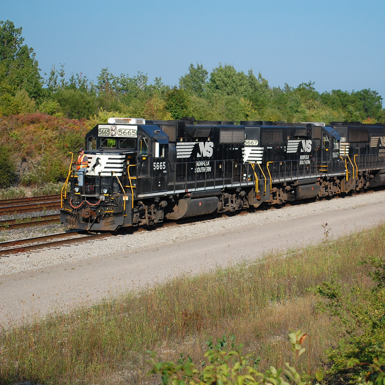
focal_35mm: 106
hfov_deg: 16.5
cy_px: 192
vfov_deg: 16.5
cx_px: 240
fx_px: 1329
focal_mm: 55
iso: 200
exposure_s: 1/1250
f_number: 4.5
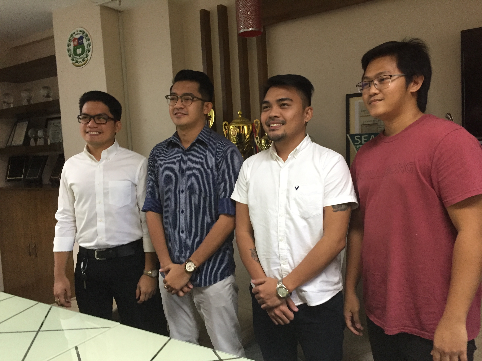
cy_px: 180
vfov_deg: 48.2
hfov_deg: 61.7
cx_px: 241
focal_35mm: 29
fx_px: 404
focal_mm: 4.15
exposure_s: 1/30
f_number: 2.2
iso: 200
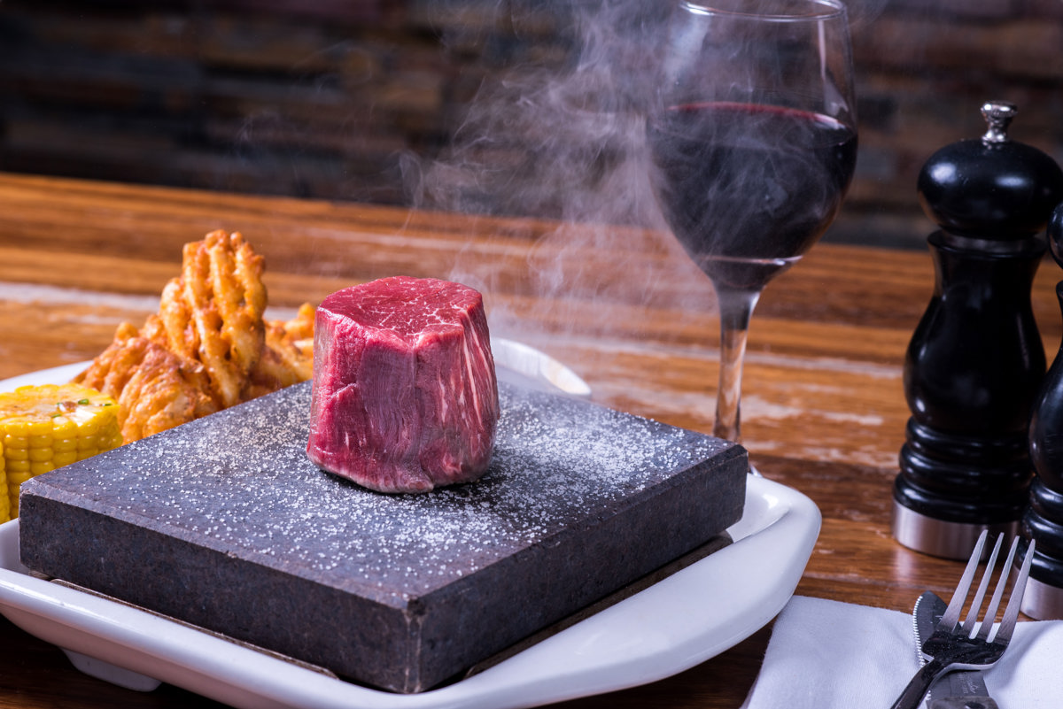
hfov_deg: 23.9
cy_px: 354
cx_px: 532
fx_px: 2511
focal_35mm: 85
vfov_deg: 16.1
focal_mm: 85
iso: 80
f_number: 9
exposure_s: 1/320
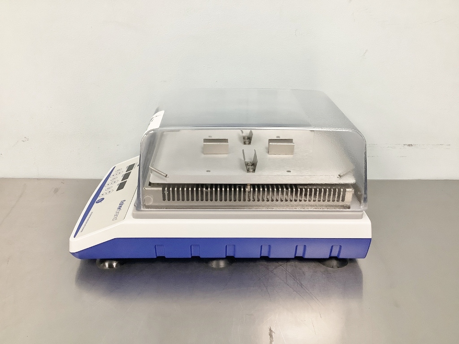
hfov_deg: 58.4
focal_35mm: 31
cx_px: 230
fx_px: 411
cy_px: 172
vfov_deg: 45.4
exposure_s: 1/60
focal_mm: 3.3
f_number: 2.4
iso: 200
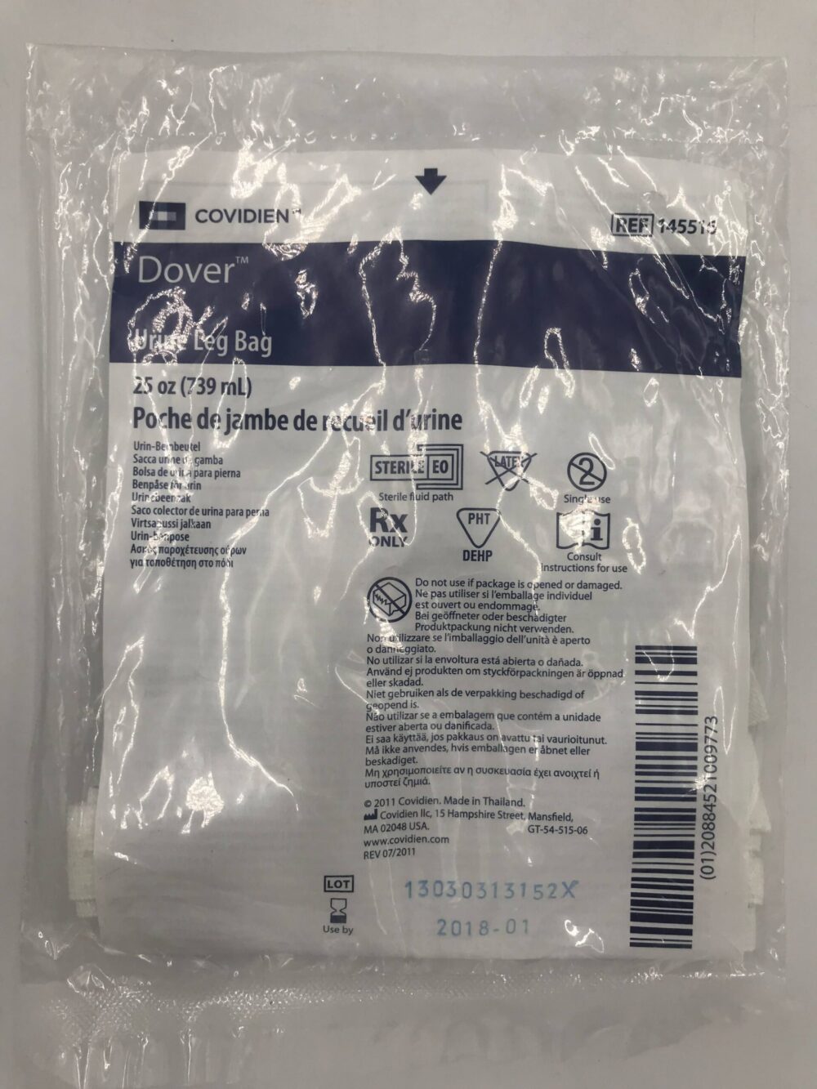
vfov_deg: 63.4
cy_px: 544
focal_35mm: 28
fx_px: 881
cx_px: 408
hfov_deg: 49.8
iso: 20
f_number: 1.8
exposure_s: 1/206
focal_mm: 3.99
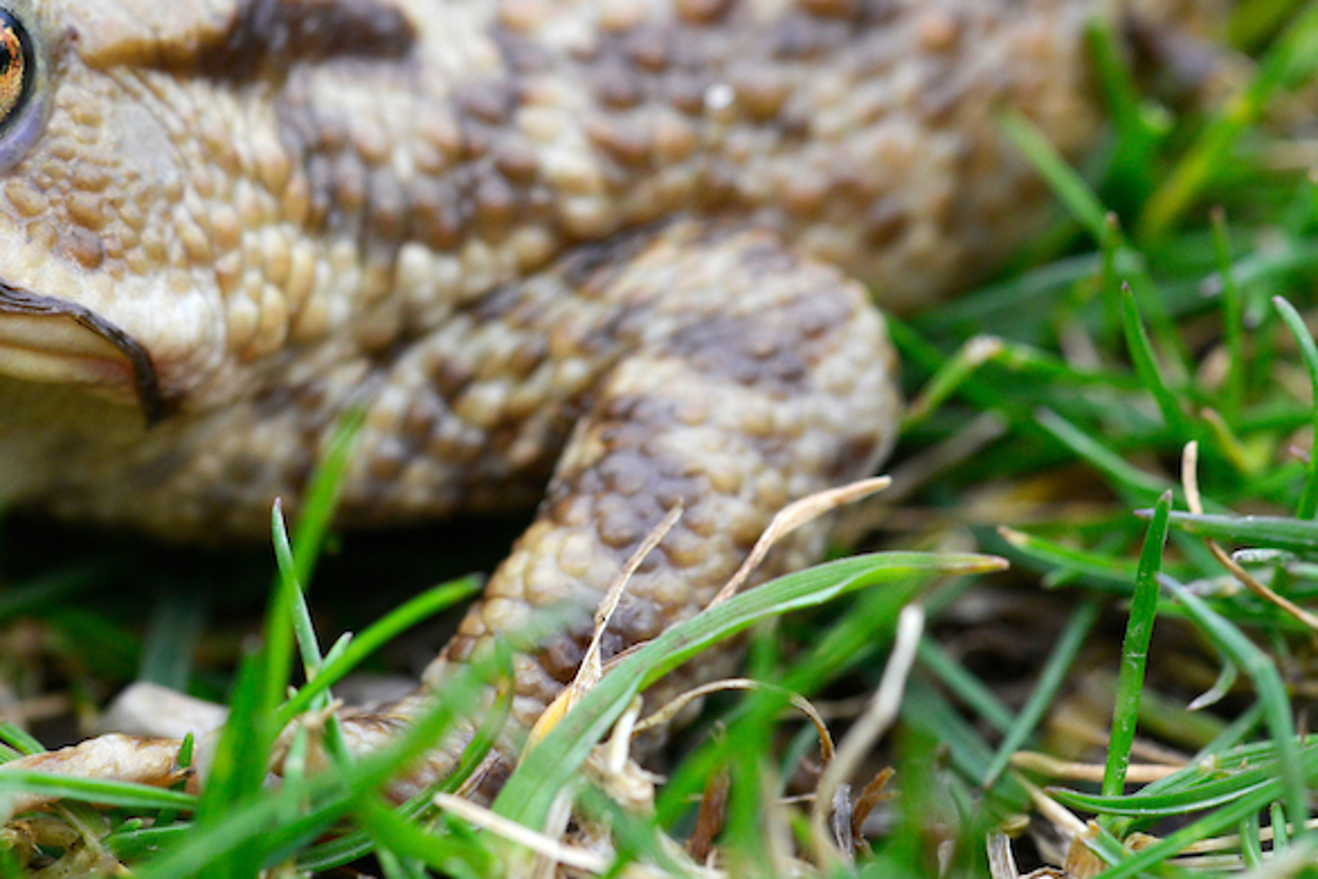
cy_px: 138
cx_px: 364
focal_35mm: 215
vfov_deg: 6.4
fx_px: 7873
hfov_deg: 9.6
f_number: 11
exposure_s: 1/160
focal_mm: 105
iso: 800
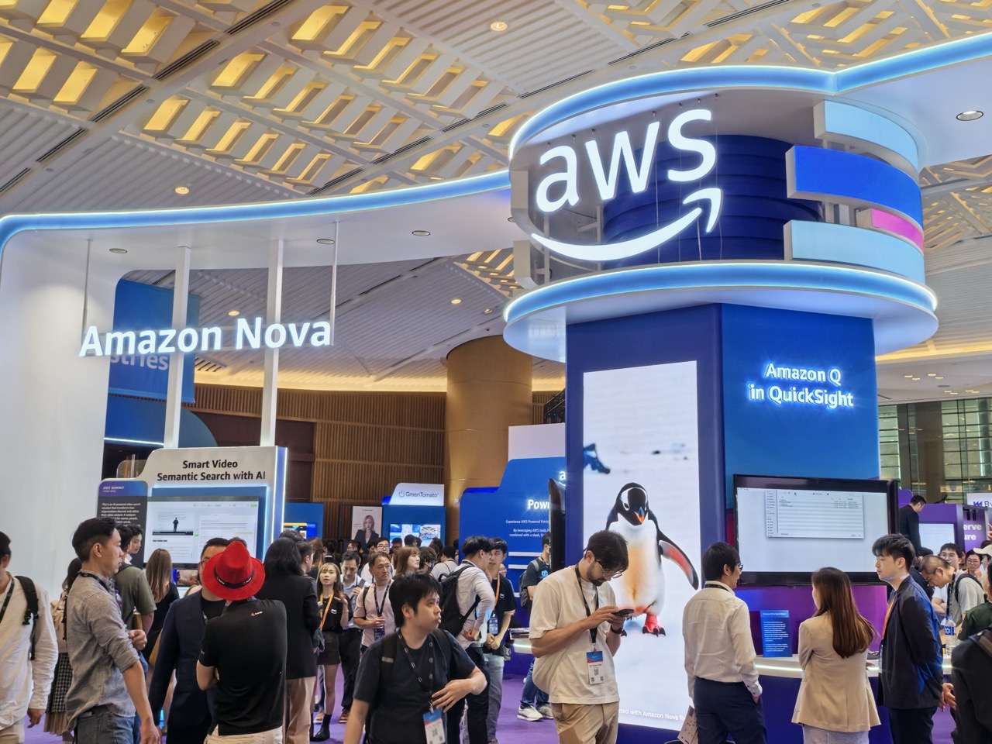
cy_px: 372
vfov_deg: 39.7
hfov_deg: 51.4
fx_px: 1032
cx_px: 496
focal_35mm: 36
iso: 250
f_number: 4
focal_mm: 8.5
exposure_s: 1/33.3
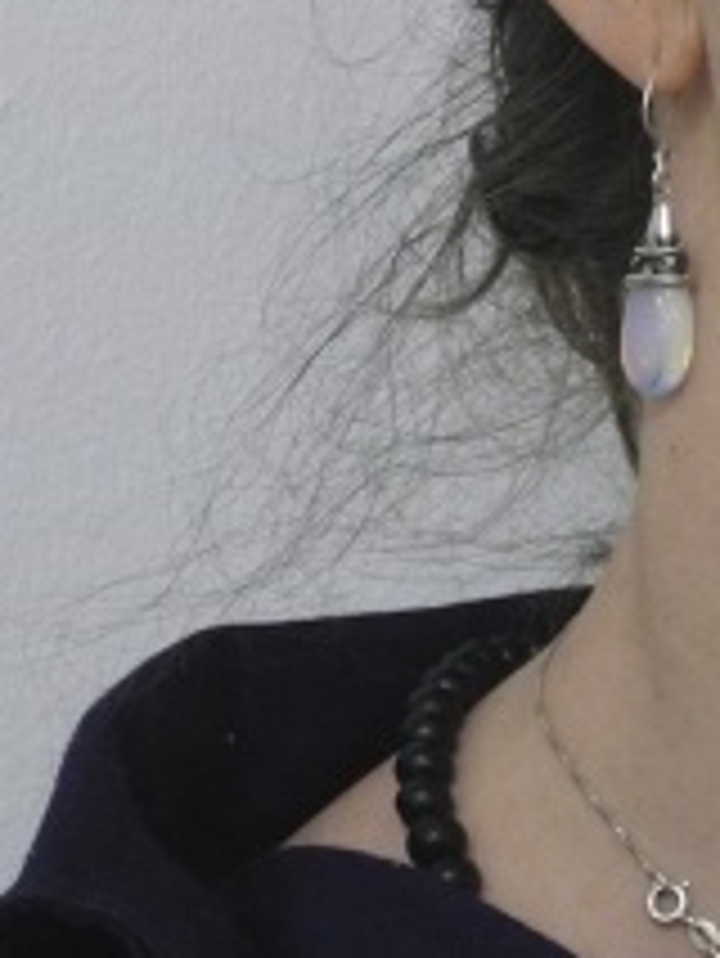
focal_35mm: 256
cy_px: -2
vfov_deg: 7.7
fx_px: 7093
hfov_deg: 5.7
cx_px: 1188
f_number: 3.5
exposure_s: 1/25
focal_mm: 13
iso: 400
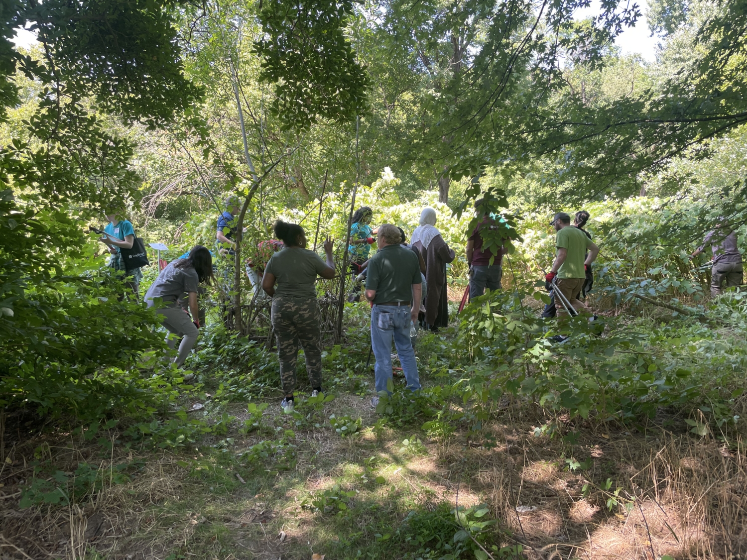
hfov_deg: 67.3
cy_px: 280
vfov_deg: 53.1
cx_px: 374
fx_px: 561
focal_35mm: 26
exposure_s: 1/121
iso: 32
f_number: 1.6
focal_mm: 4.2
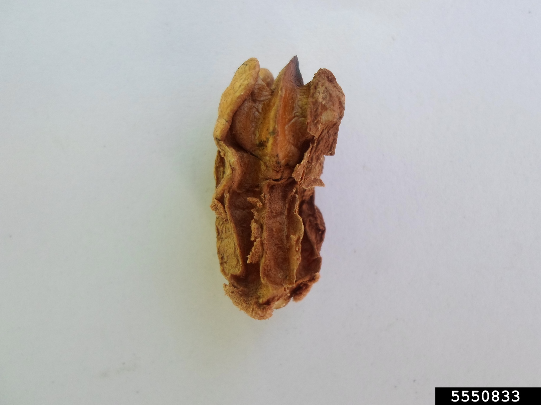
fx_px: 391
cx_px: 270
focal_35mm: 25
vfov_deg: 54.9
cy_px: 202
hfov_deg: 69.4
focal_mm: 4.5
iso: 80
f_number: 2.5
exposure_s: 1/180
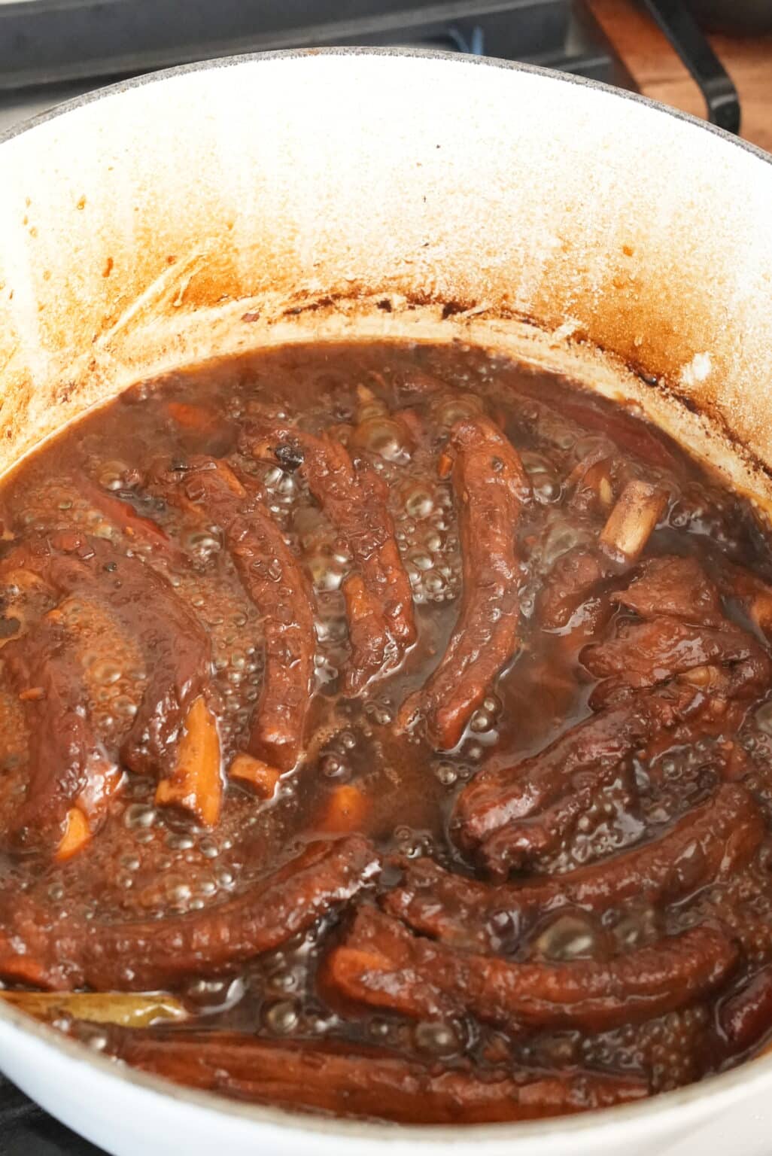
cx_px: 386
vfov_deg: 40.6
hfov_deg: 27.7
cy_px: 578
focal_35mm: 49
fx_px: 1564
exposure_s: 1/200
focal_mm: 48.7
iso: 32000
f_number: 9
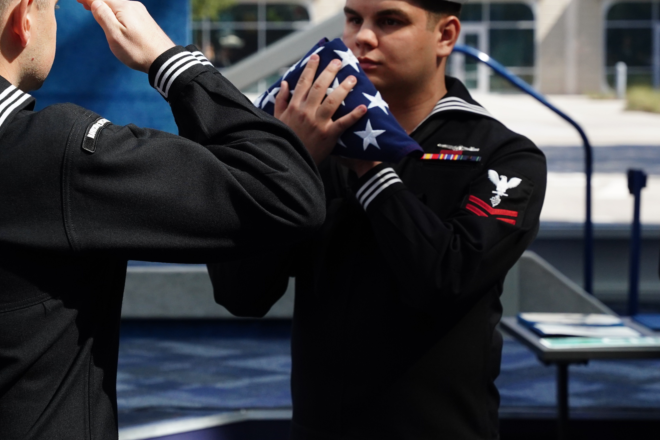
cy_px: 146
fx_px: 2365
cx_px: 261
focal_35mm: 129
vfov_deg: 10.6
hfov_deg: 15.9
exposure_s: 1/320
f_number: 5.6
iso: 1600
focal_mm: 70
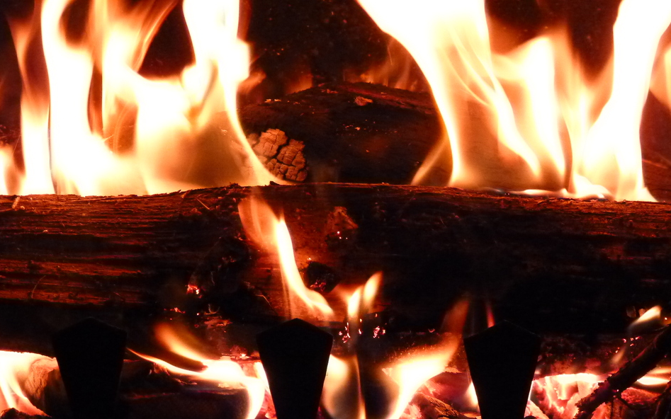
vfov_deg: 8.7
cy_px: 265
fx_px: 2743
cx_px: 344
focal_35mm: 150
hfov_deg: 13.9
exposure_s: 1/40
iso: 800
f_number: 3.6
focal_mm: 23.7
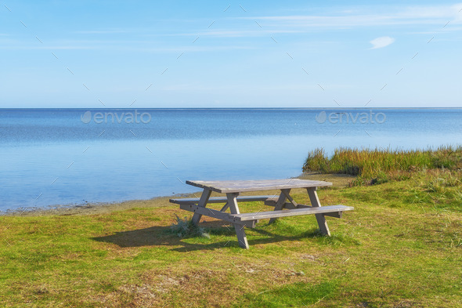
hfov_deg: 37.5
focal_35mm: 53
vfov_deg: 25.5
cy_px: 154
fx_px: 680
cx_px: 231
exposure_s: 1/500
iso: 200
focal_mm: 35
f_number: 9
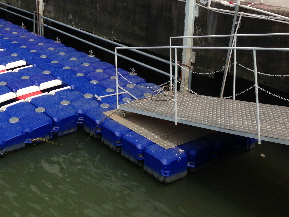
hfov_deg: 33.0
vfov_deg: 25.2
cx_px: 68
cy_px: 45
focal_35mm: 57
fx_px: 476
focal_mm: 4.13
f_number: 2.4
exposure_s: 1/2008
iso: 50
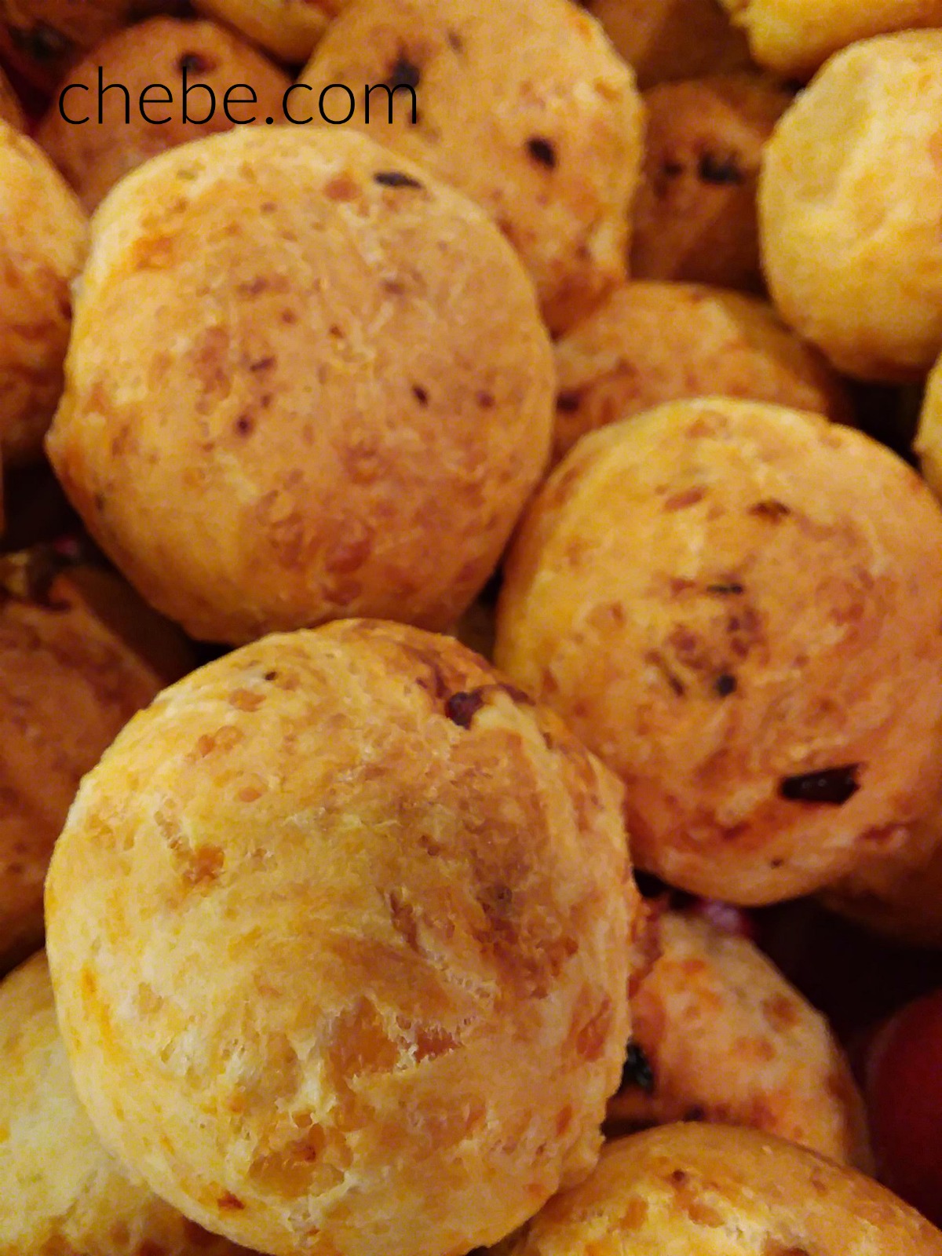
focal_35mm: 29
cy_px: 628
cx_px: 471
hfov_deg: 48.2
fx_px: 1052
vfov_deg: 61.7
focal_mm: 2.47
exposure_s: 1/20
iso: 155
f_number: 1.9
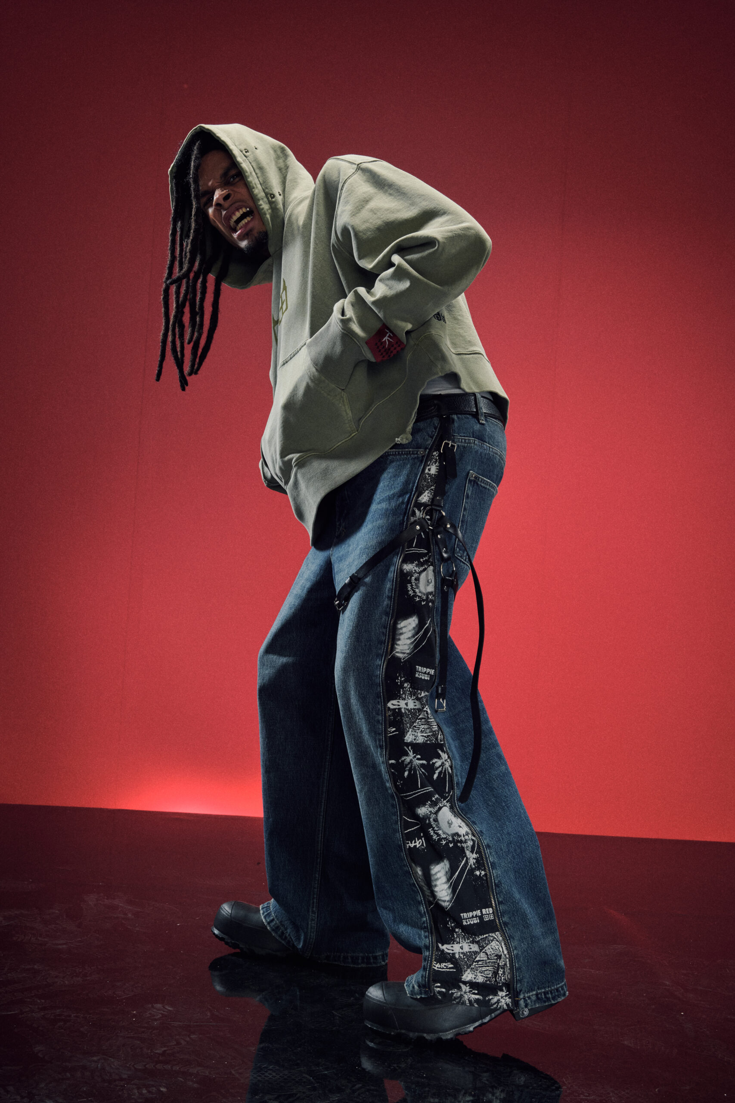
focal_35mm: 48
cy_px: 552
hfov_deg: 28.1
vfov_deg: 41.1
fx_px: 1470
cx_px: 368
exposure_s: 1/160
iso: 640
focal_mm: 48
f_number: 11
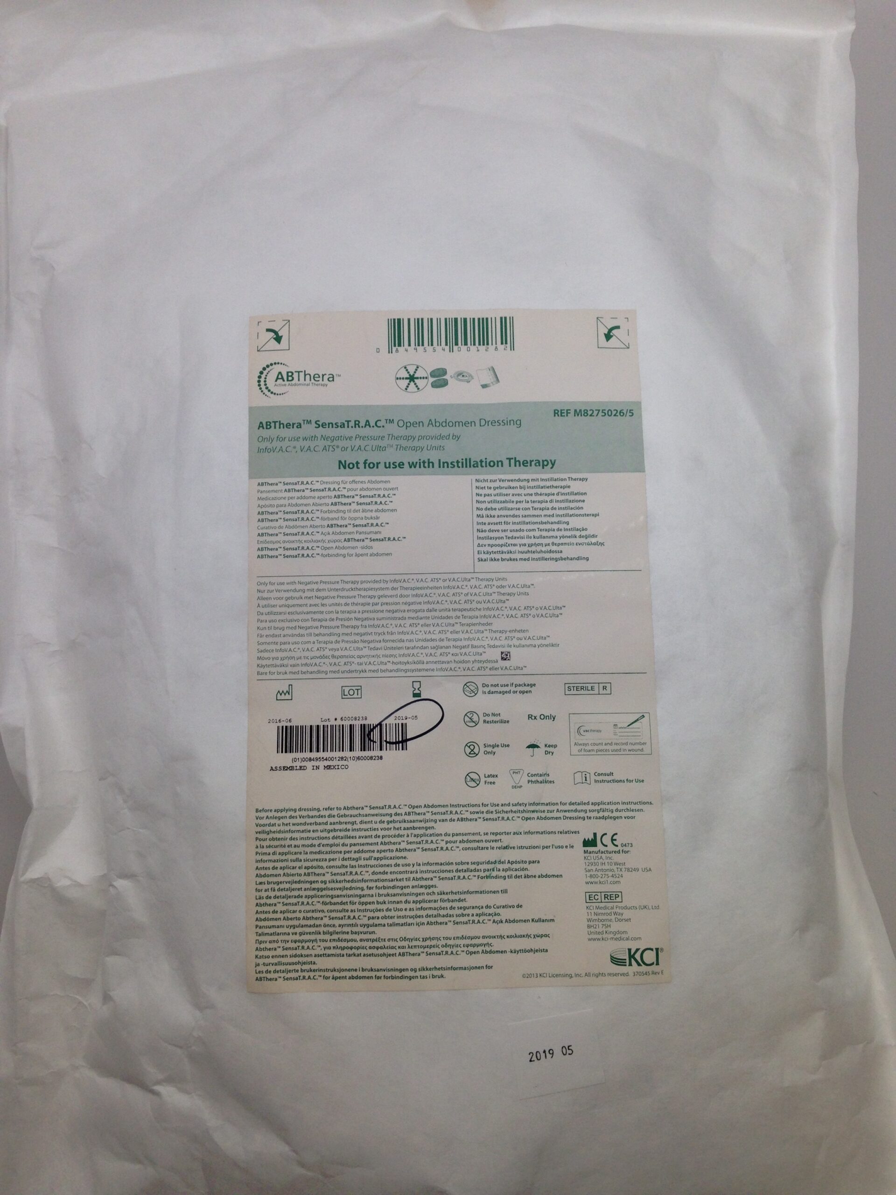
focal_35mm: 33
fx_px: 1139
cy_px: 598
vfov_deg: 55.4
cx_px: 448
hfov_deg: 42.9
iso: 64
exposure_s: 1/120
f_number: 2.4
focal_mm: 4.12
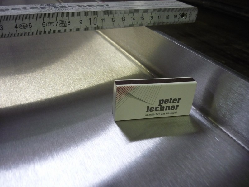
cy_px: 94
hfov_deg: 55.4
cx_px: 124
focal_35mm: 33
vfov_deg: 42.9
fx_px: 237
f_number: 2.8
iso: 320
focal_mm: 5.5
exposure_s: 1/30
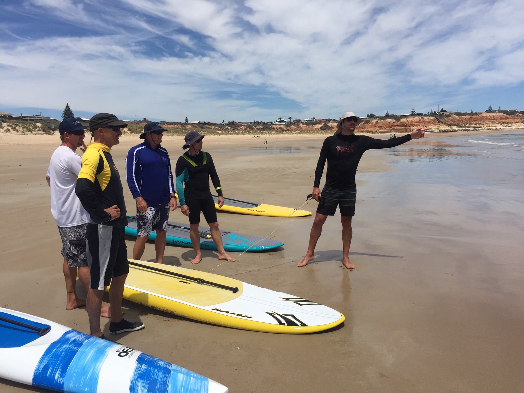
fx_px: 439
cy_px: 196
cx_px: 262
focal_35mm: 29
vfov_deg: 48.2
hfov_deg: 61.7
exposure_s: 1/3968
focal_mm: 4.15
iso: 32
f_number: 2.2
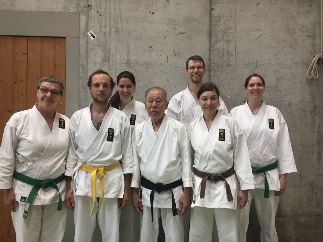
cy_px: 121
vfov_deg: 48.2
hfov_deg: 61.7
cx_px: 162
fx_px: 271
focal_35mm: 29
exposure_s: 1/33
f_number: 2.2
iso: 160
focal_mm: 4.15
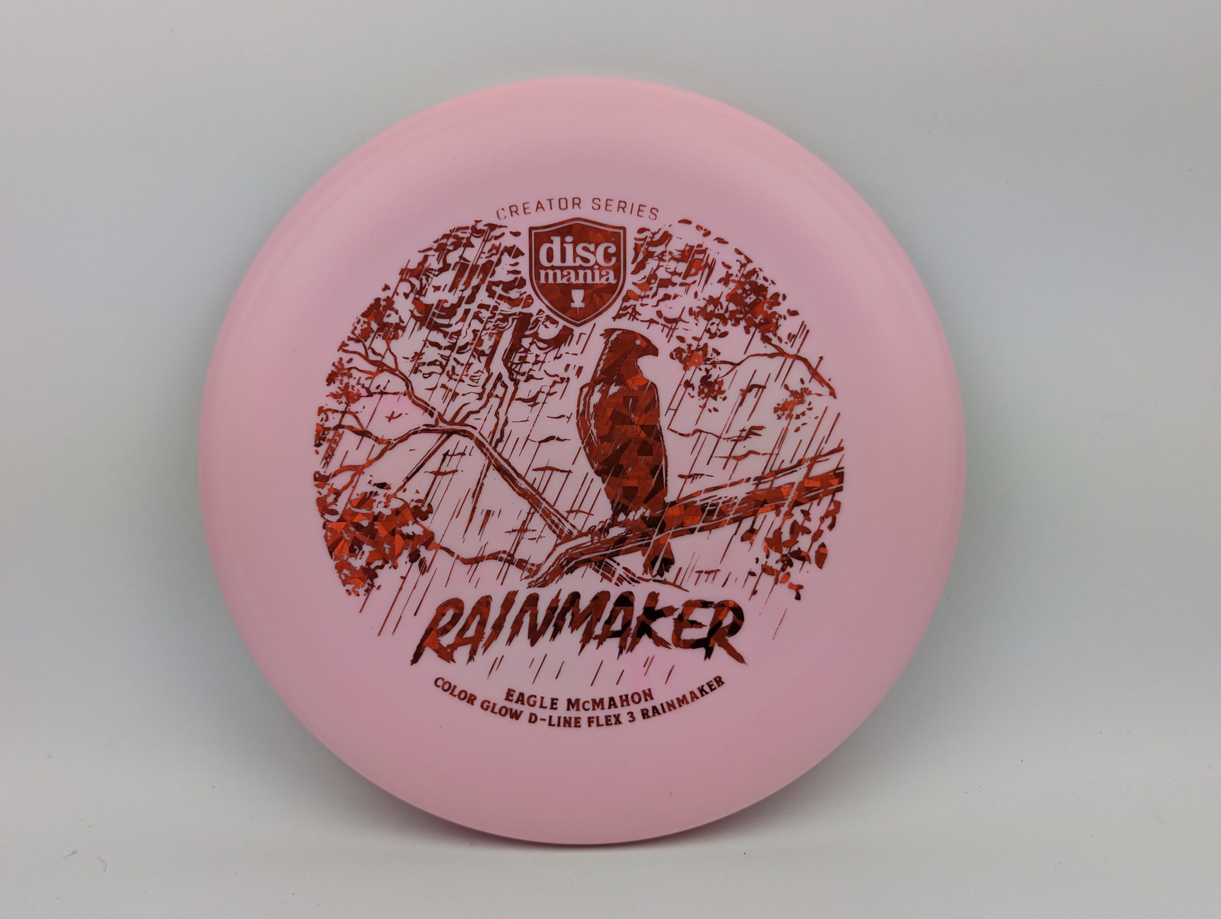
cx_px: 610
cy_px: 460
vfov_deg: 30.3
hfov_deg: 39.6
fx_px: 1696
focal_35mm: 48
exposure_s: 1/244
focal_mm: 6.81
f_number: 1.85
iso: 47
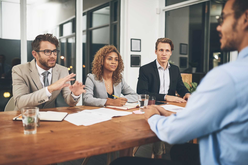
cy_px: 82
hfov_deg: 54.4
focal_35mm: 35
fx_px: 241
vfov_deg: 37.9
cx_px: 124
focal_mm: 35
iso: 250
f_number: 1.8
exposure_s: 1/125
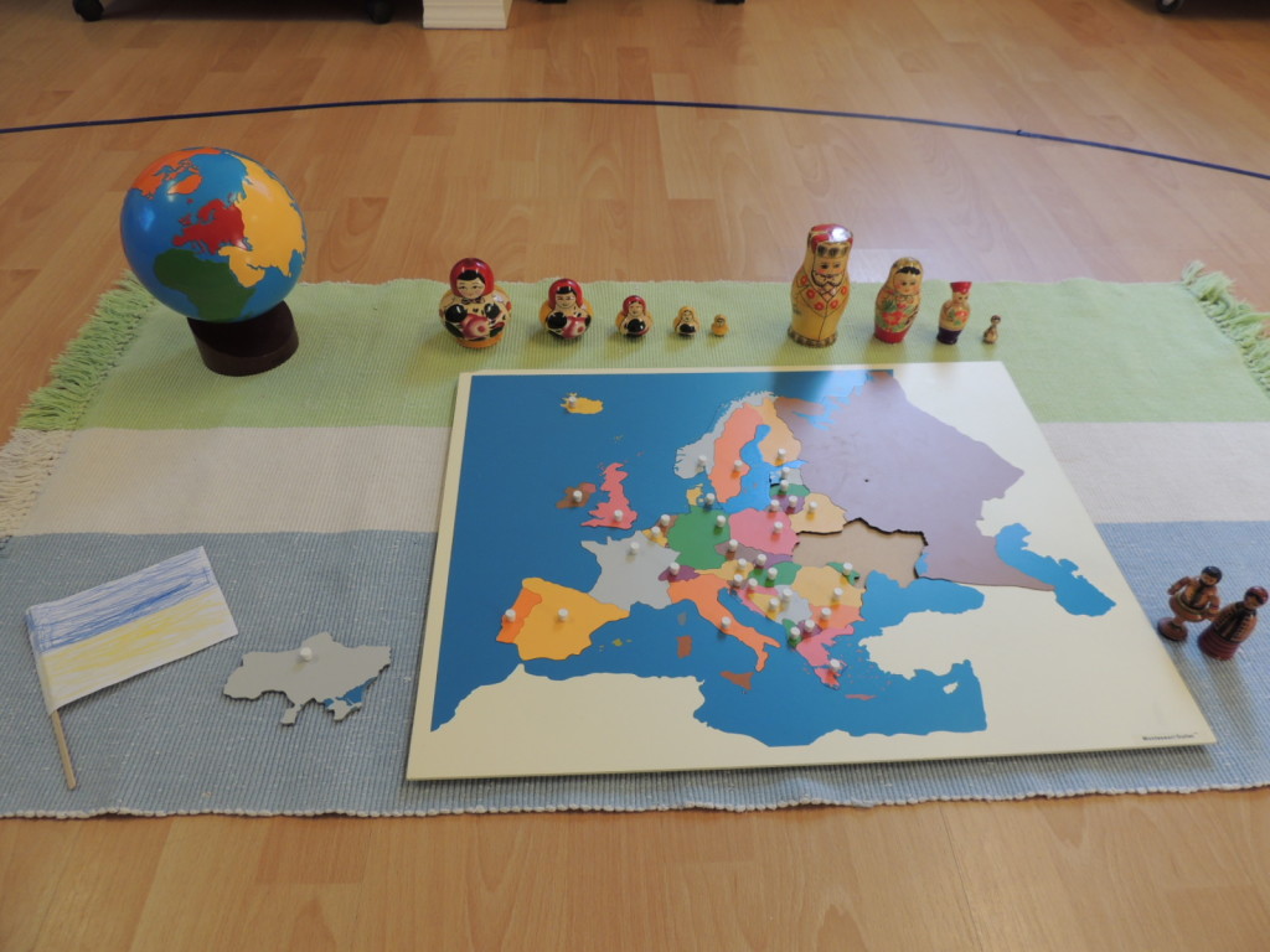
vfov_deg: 56.8
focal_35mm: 24
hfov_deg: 71.6
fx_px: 881
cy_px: 476
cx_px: 635
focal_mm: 4.3
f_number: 3
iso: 125
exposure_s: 1/30
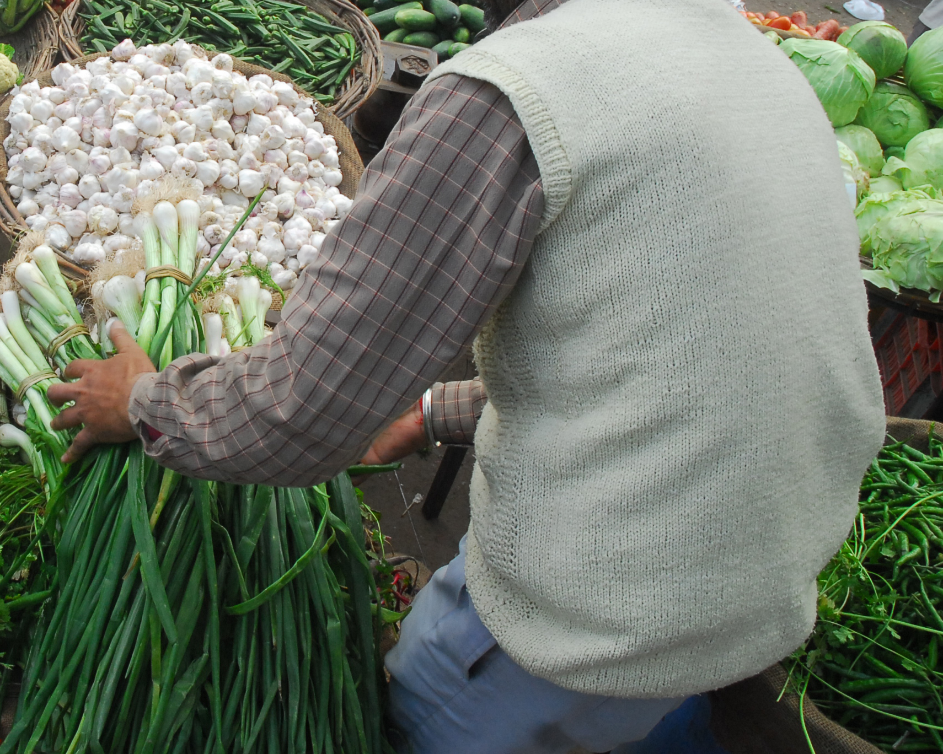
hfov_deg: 40.7
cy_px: 223
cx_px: 156
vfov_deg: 34.4
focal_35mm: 43
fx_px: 1200
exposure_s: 1/200
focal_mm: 18
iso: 500
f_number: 7.1
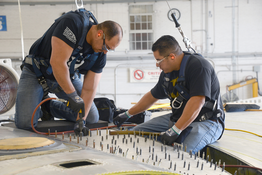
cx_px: 131
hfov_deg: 20.8
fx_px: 713
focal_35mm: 98
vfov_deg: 14.0
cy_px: 88
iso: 1000
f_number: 8
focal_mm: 98
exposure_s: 1/125
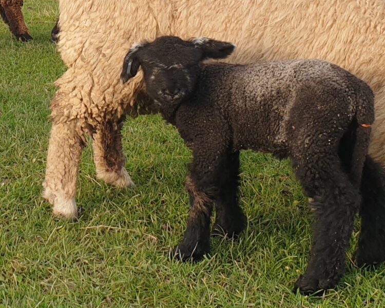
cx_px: 263
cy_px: 40
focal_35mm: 52
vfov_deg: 28.2
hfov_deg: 35.6
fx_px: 593
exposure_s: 1/223
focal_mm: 4.3
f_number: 2.4
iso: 50
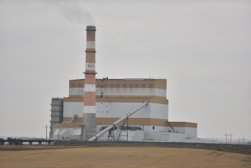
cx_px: 126
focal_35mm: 200
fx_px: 1395
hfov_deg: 10.3
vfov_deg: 6.9
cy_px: 84
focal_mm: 200
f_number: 2.8
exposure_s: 1/500
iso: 100
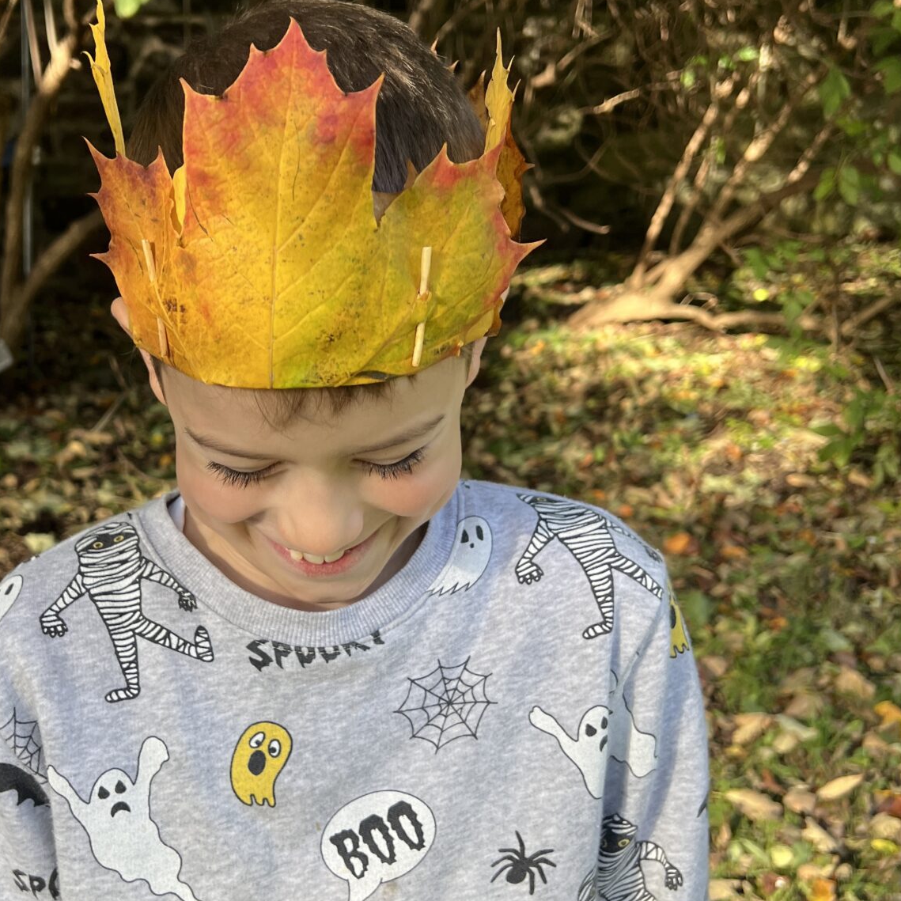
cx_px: 301
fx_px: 913
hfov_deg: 51.6
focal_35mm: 31
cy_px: 452
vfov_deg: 52.5
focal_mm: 5.7
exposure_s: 1/334
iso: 50
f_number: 1.5
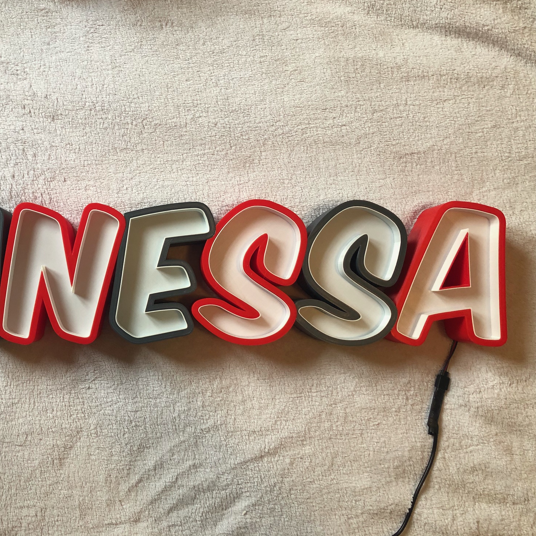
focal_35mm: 34
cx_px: 168
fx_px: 596
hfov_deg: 47.5
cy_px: 265
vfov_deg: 48.4
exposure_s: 1/20
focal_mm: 3.99
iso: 40
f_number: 1.8
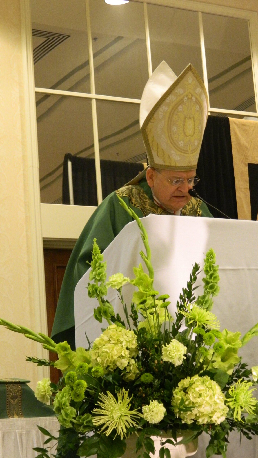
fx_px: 1119
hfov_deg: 13.1
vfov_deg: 23.2
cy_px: 229
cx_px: 154
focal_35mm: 92
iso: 400
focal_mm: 15.1
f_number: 4.2
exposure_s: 1/15
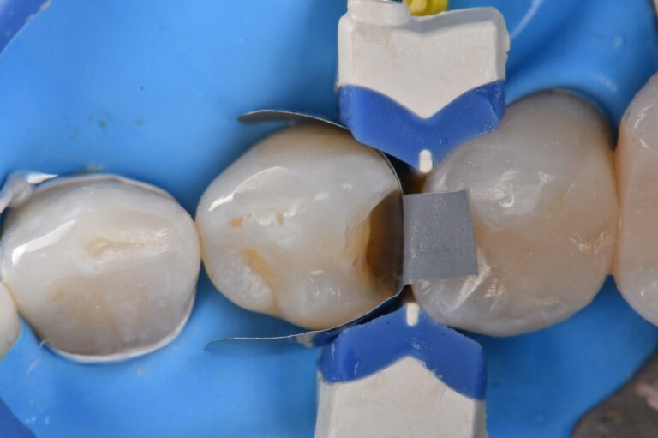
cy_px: 219
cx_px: 329
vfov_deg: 8.7
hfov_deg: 13.1
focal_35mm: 157
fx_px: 2868
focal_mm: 105
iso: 200
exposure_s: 1/160
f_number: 32
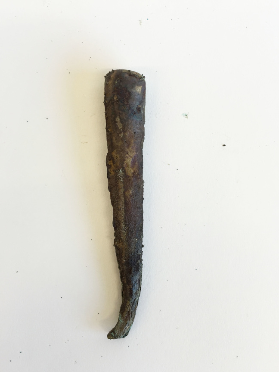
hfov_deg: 46.8
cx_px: 140
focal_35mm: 30
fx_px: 322
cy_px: 190
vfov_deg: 59.9
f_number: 2.2
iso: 32
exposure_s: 1/60
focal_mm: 4.15
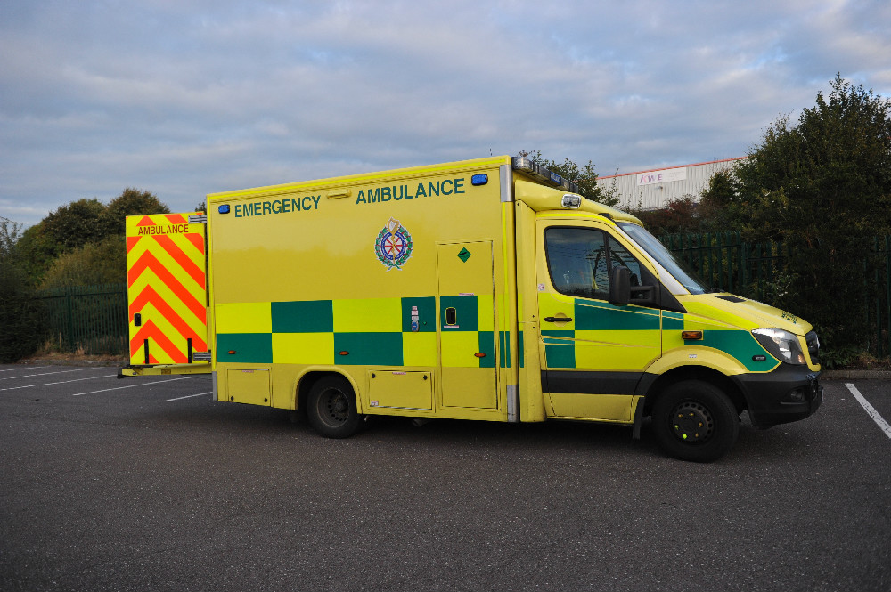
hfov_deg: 67.4
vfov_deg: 47.9
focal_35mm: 27
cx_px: 446
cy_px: 296
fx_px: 668
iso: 1600
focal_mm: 27
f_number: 3.2
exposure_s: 1/3200
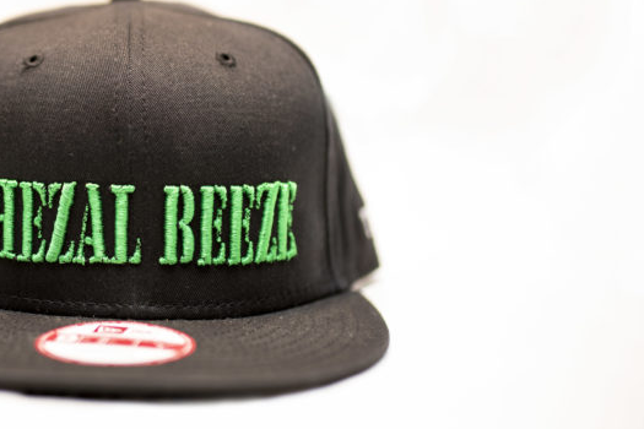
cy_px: 167
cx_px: 136
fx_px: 1073
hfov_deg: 32.6
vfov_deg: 22.6
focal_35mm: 60
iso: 160
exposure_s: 1/200
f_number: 1.4
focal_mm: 35
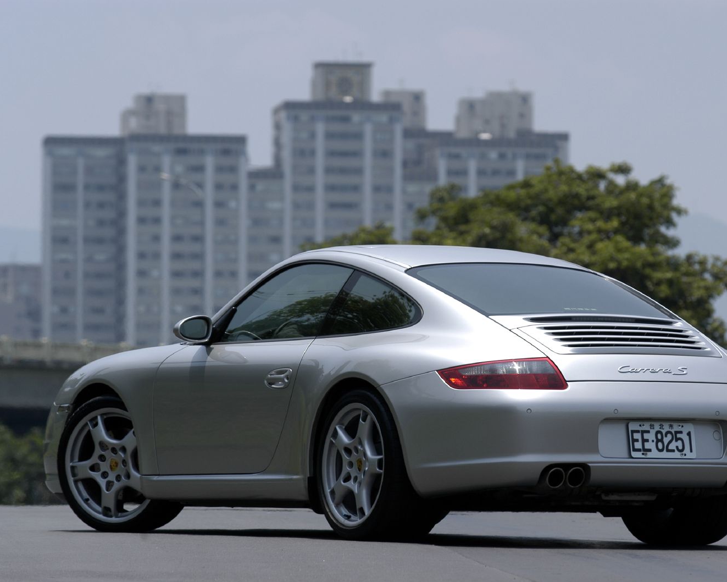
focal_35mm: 281
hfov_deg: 6.9
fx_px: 6038
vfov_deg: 5.5
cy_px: 291
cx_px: 412
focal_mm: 165
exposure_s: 1/1000
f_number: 5.6
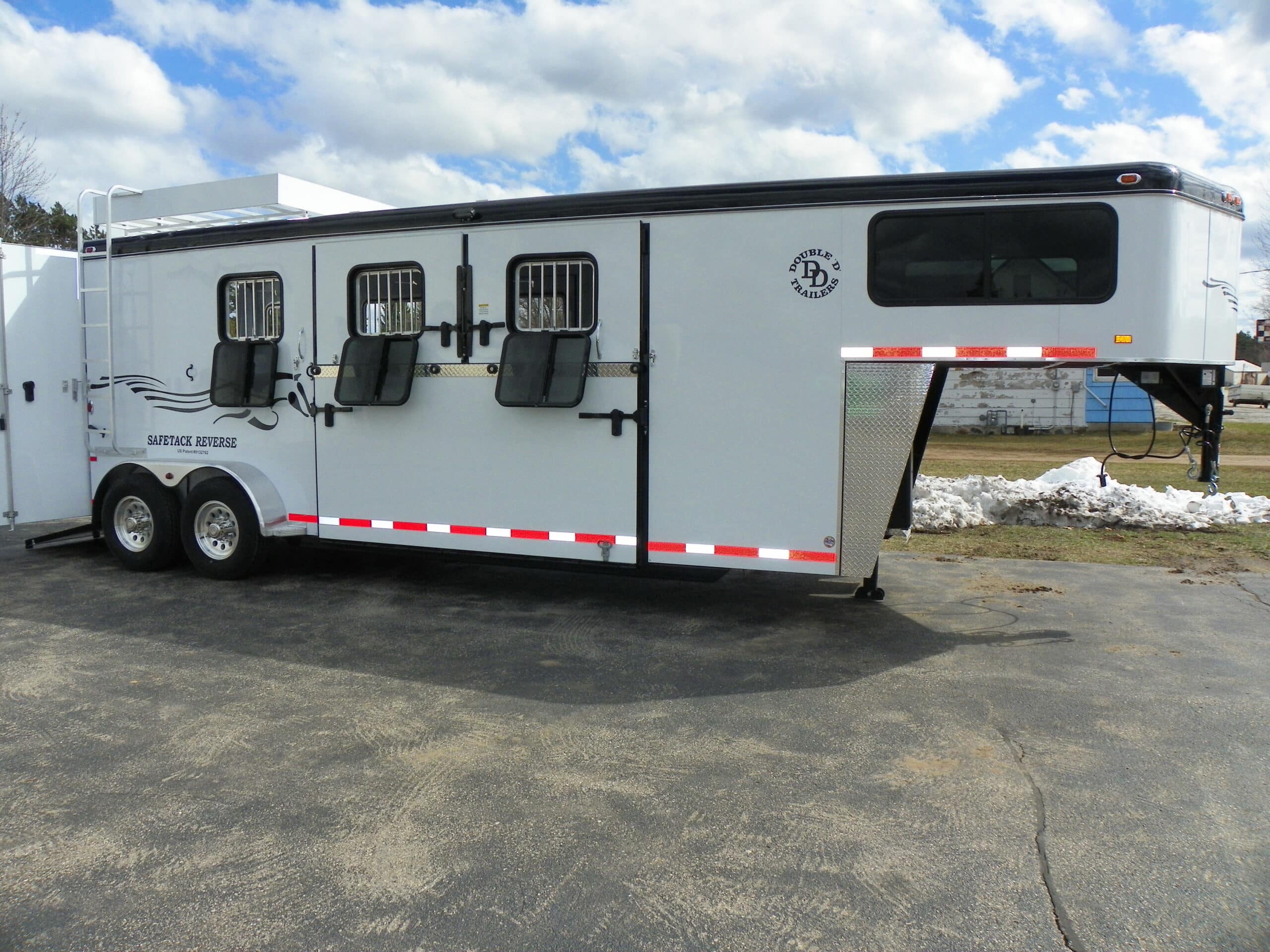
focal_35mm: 26
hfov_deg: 67.3
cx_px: 635
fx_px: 954
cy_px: 476
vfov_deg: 53.1
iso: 64
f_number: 5.6
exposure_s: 1/500
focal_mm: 4.6
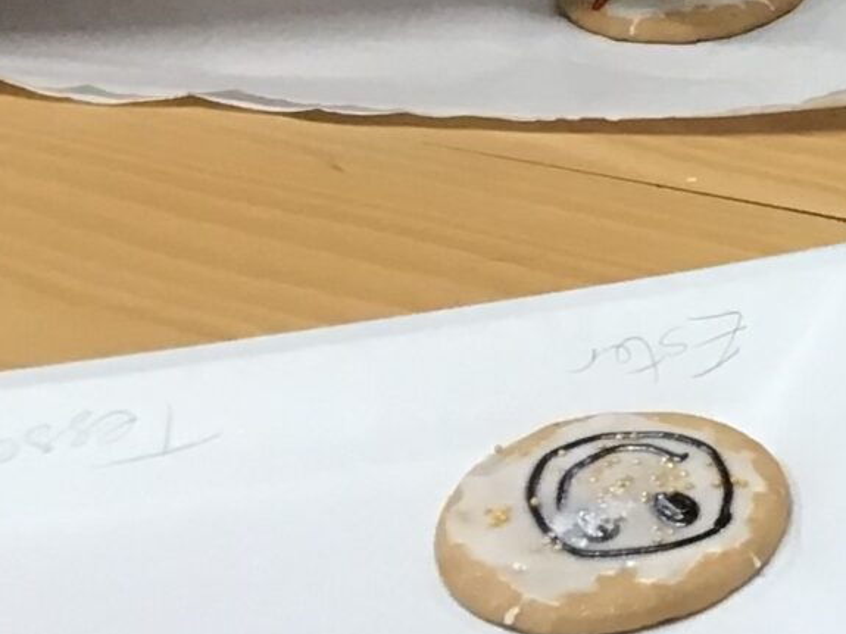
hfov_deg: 13.3
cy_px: -509
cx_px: 1354
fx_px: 3372
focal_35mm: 138
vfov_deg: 10.1
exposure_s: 1/33
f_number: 2.4
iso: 40
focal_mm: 3.3
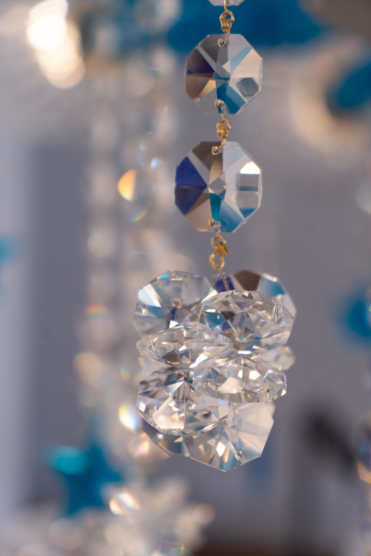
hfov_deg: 19.5
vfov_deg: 28.8
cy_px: 278
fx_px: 1082
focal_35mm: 70
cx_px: 186
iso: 320
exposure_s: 1/400
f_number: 4
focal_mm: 70
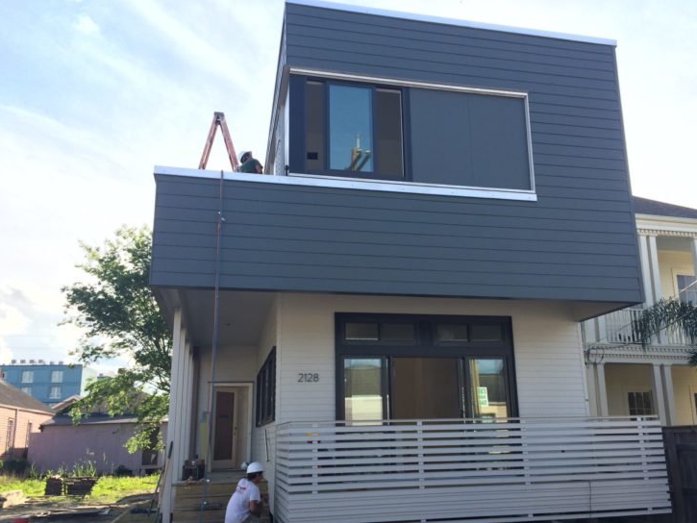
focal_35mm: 32
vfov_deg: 44.2
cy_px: 273
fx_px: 644
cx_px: 382
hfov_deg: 56.7
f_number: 2.2
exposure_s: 1/805
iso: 32
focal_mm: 4.15
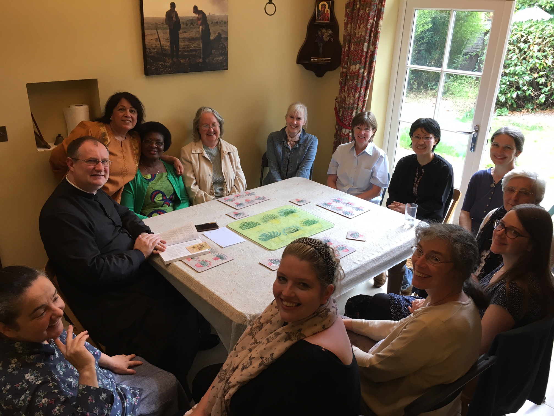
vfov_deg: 48.2
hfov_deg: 61.7
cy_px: 208
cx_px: 277
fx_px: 464
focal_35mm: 29
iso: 64
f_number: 2.2
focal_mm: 4.15
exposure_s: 1/33
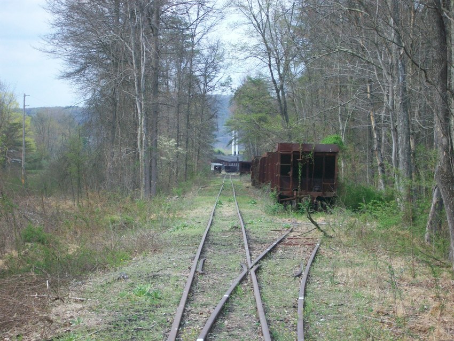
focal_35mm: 96
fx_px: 1259
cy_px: 170
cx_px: 227
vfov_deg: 15.4
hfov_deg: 20.4
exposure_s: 1/125
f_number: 5.1
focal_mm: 17.1
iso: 64
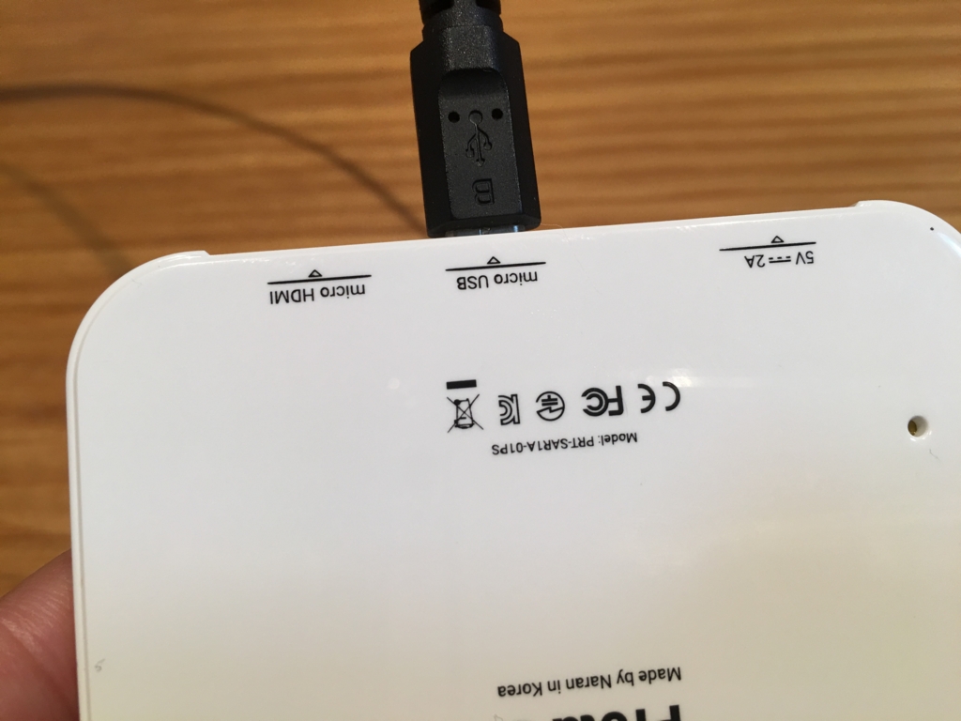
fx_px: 805
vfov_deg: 48.2
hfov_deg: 61.7
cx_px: 480
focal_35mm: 29
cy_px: 360
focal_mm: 4.15
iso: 40
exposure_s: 1/30
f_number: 2.2
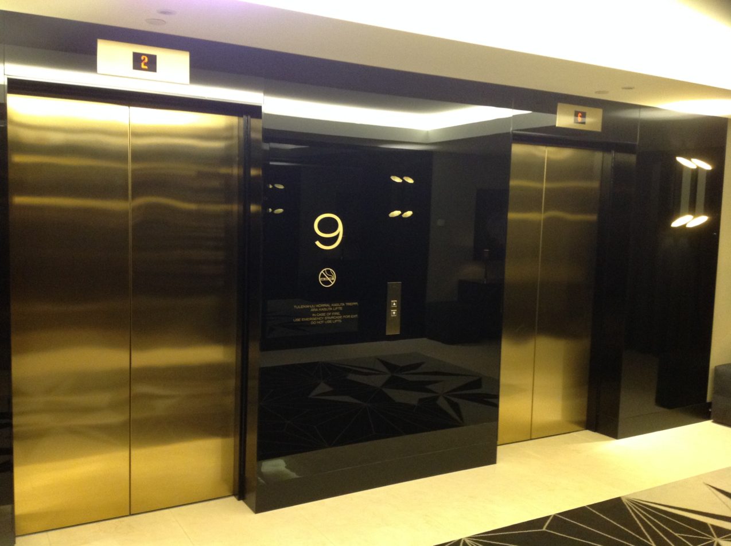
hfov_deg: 52.7
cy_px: 273
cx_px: 366
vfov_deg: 40.6
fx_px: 738
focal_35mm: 35
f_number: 2.4
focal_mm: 4.28
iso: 250
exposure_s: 1/15
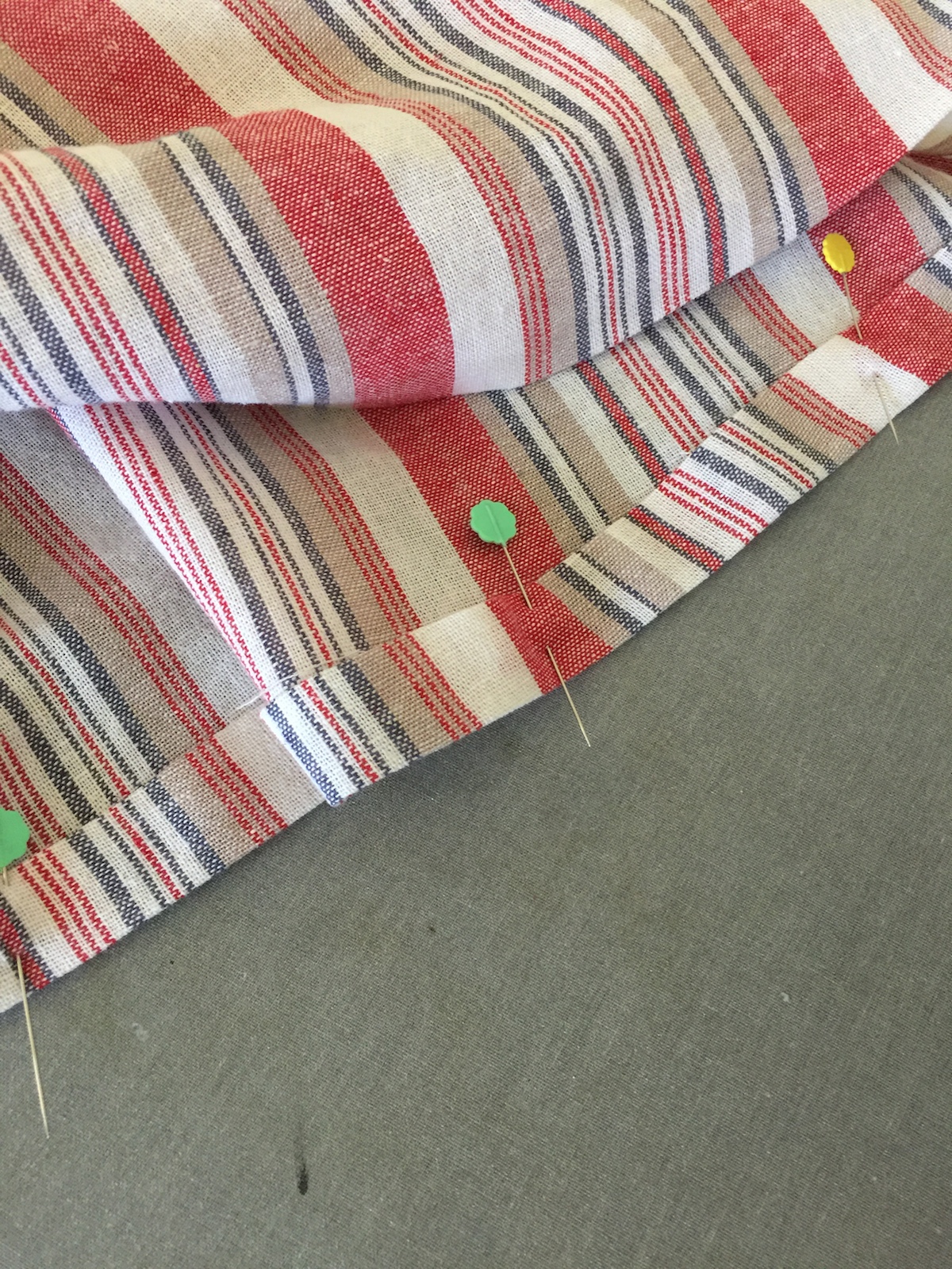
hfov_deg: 48.2
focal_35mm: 29
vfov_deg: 61.7
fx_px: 1063
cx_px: 476
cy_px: 634
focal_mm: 4.15
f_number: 2.2
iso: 100
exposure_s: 1/15
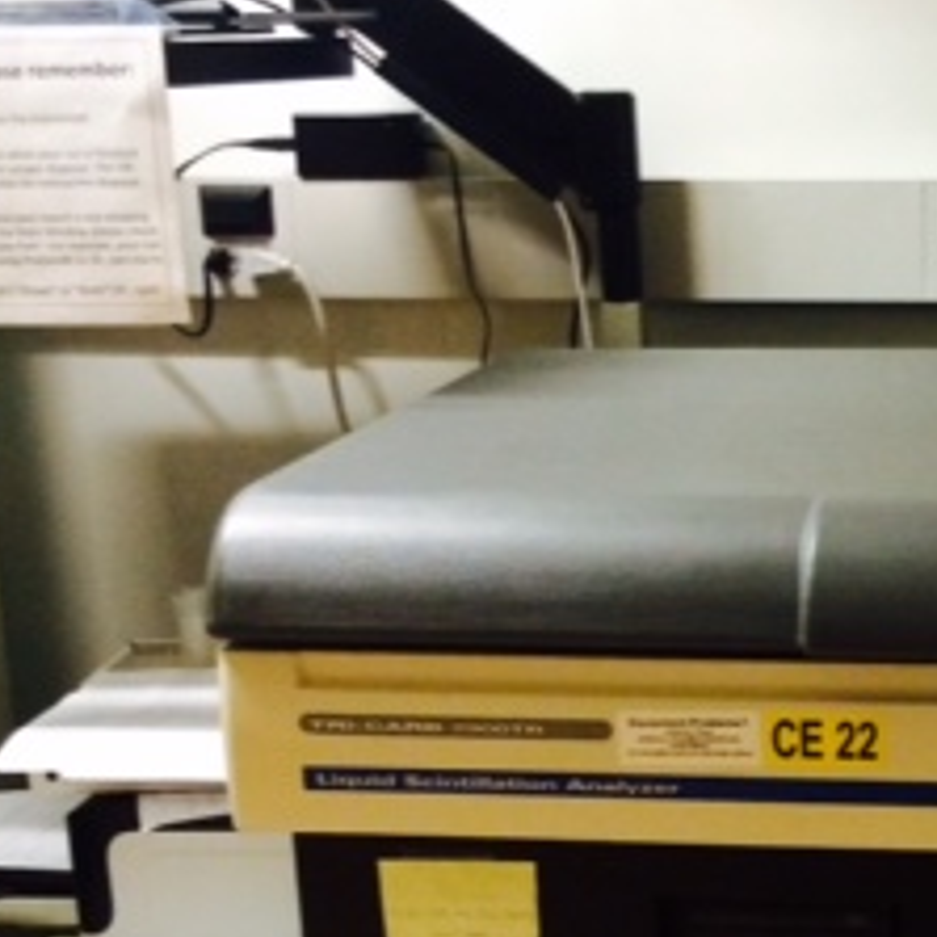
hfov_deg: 22.1
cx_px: 878
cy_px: 735
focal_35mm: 76
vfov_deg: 22.5
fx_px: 2327
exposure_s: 1/24
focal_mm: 4.12
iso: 320
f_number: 2.2
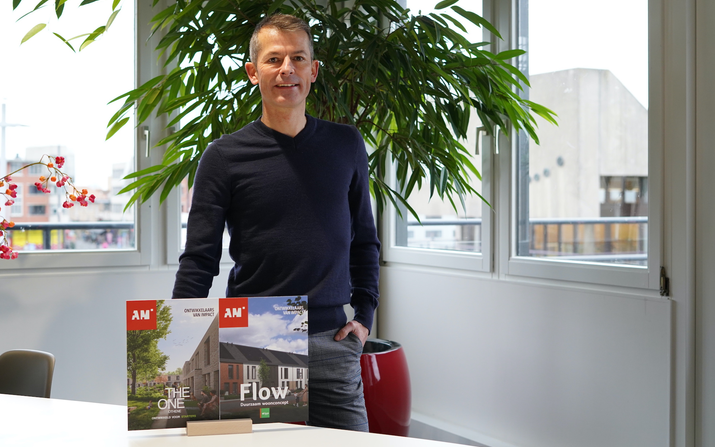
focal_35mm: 52
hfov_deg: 38.9
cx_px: 352
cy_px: 208
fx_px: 1013
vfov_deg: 24.9
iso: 1600
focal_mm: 50
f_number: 4
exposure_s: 1/250
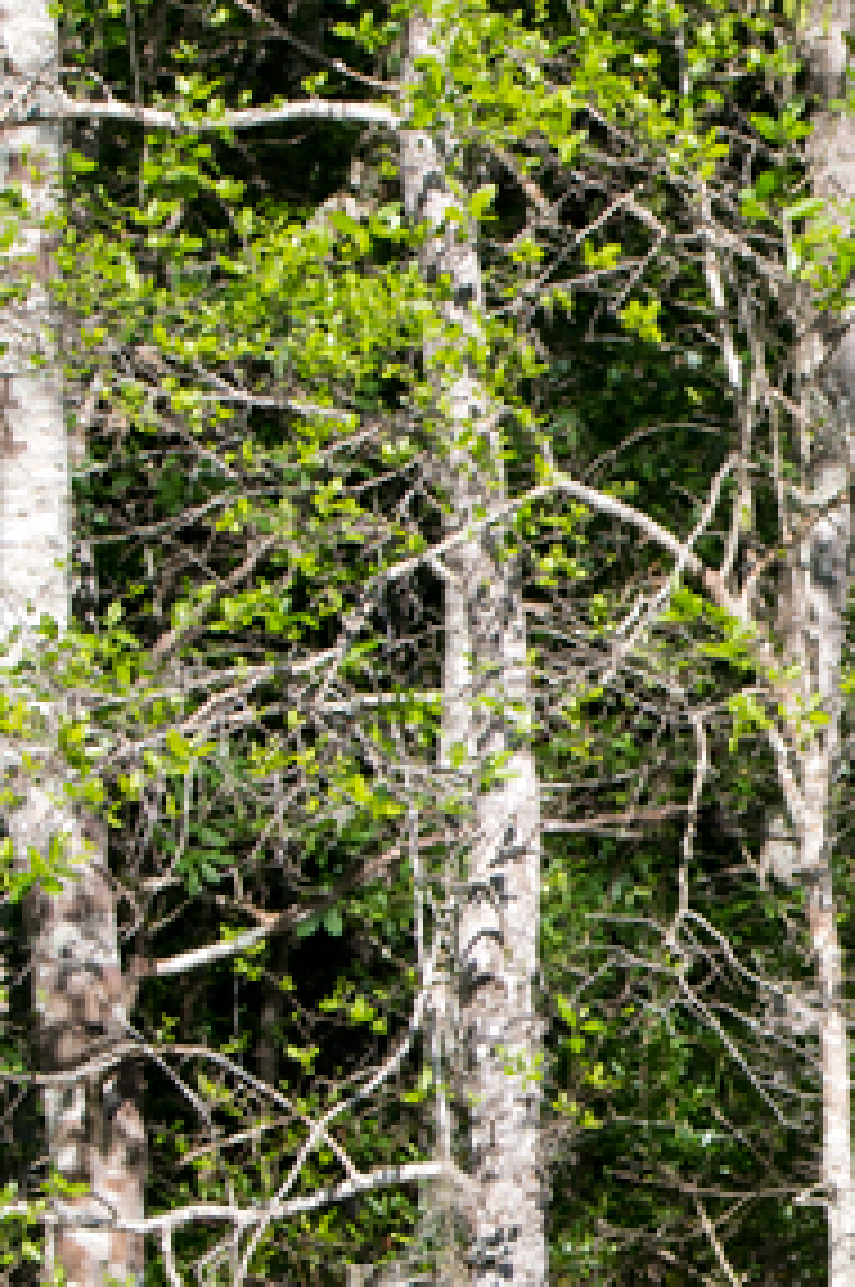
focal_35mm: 788
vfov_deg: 2.6
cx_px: 1244
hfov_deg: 1.7
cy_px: 1112
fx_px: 28139
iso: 160
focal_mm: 150
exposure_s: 1/1000
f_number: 5
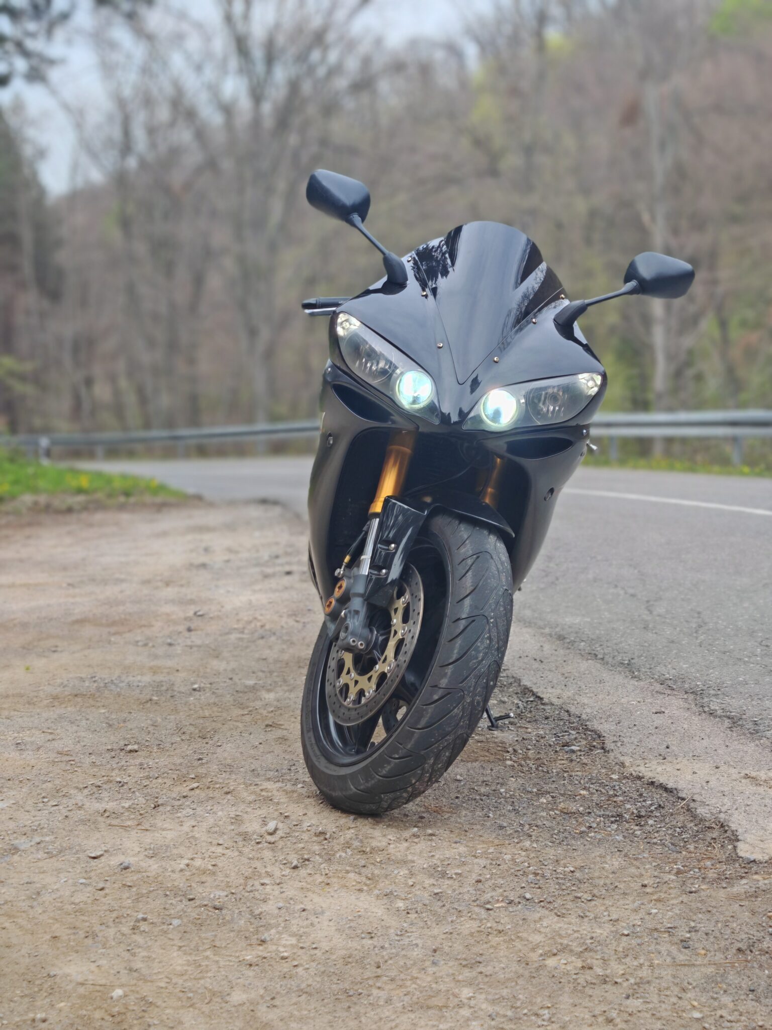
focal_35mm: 54
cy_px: 515
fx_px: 1606
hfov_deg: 27.0
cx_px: 386
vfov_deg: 35.5
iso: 50
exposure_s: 1/720
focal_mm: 7.62
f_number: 2.4
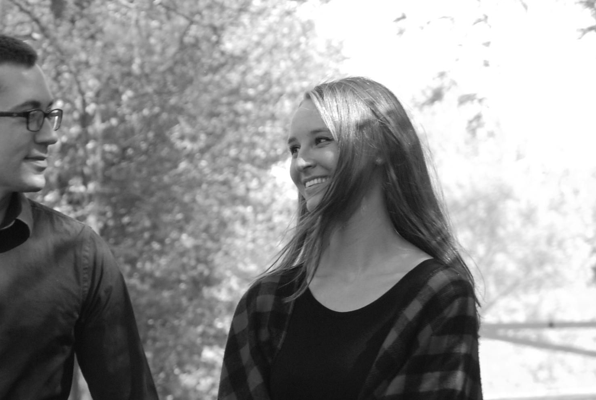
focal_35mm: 236
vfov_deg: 5.8
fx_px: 3914
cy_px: 364
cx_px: 19
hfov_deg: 8.7
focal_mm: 80
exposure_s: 1/125
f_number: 5.6
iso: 400
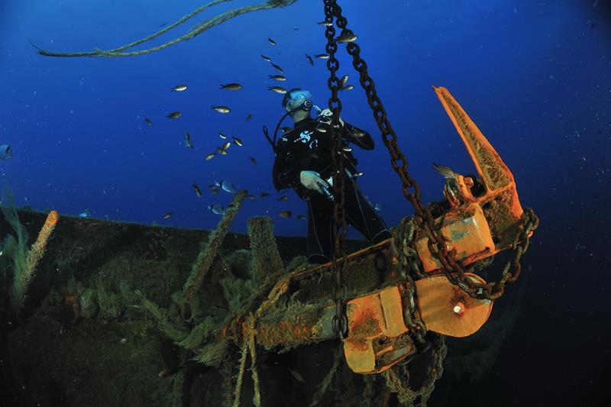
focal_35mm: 16
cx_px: 306
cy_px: 204
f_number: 14
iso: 200
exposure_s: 1/100
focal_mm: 16
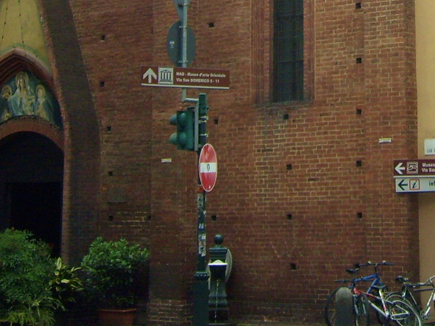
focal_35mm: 98
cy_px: -112
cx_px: 372
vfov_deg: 14.4
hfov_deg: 19.7
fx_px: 1231
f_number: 2.8
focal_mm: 5.8
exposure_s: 1/180
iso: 80
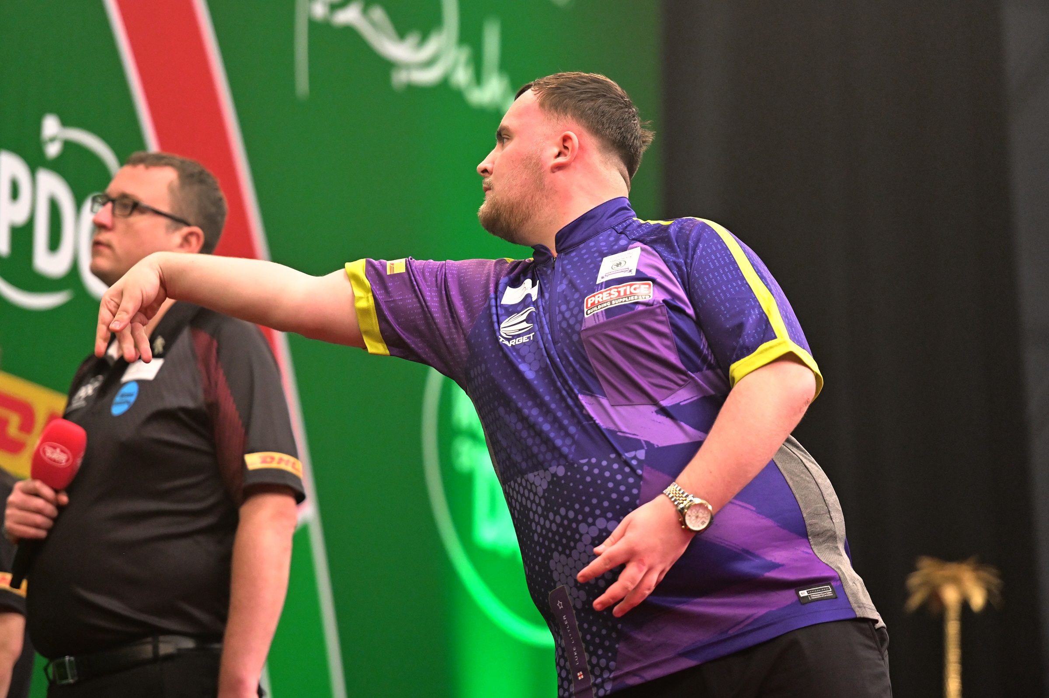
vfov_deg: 7.6
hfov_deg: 11.4
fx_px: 5241
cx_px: 524
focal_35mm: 180
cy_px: 349
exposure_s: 1/800
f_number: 2.8
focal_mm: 180
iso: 4000
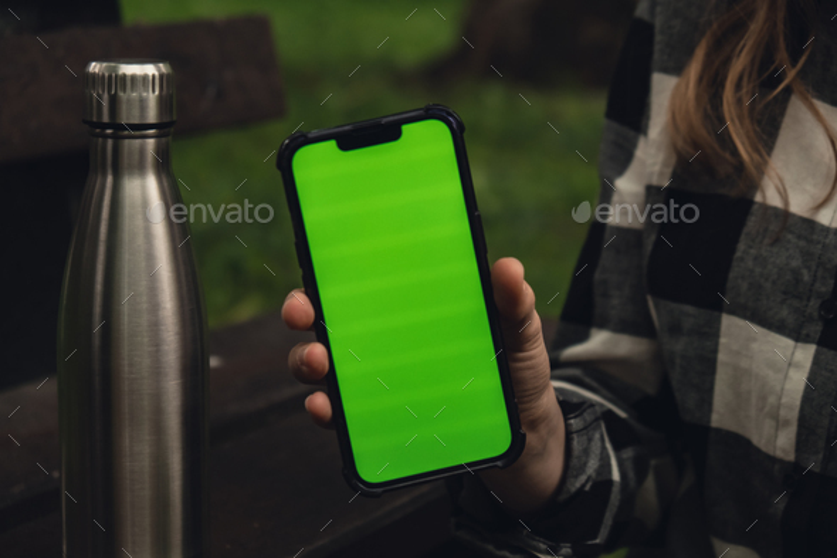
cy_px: 279
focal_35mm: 83
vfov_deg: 16.4
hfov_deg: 24.5
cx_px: 418
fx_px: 1929
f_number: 4
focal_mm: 55
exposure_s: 1/180
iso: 800
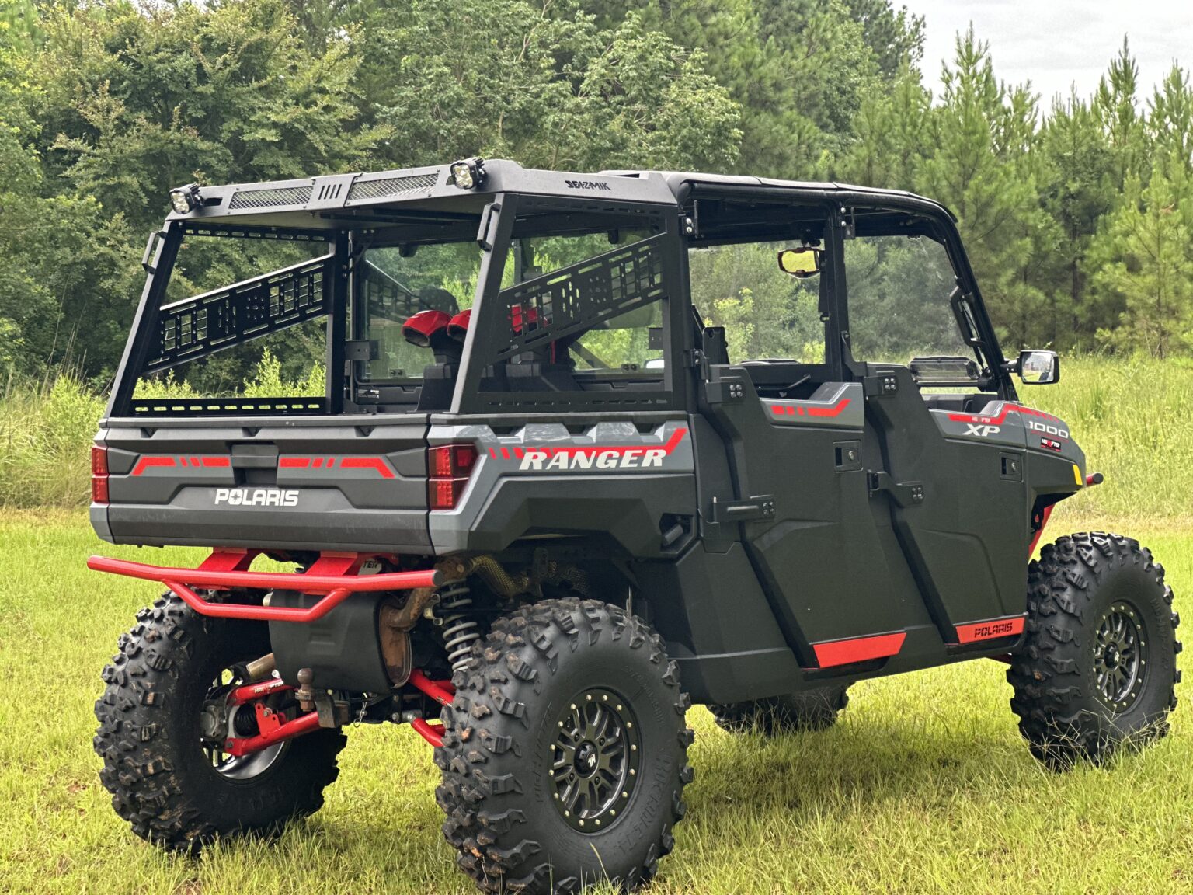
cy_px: 448
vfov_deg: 19.1
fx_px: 2654
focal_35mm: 77
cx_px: 596
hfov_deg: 25.3
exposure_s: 1/121
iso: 200
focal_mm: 9
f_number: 2.8
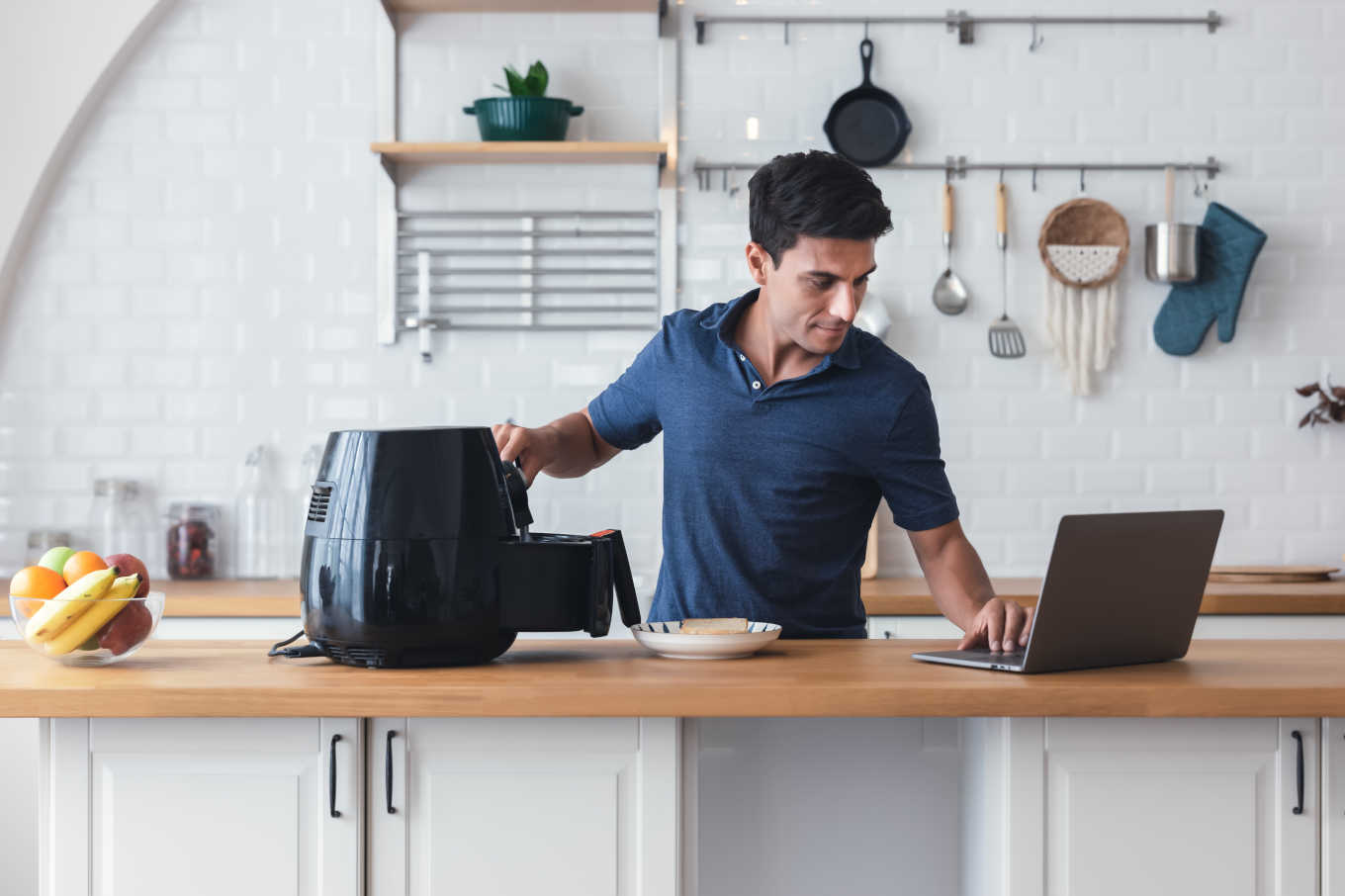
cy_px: 448
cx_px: 672
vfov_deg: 20.9
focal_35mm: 65
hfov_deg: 31.0
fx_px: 2428
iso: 200
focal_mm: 65
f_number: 2.8
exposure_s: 1/200
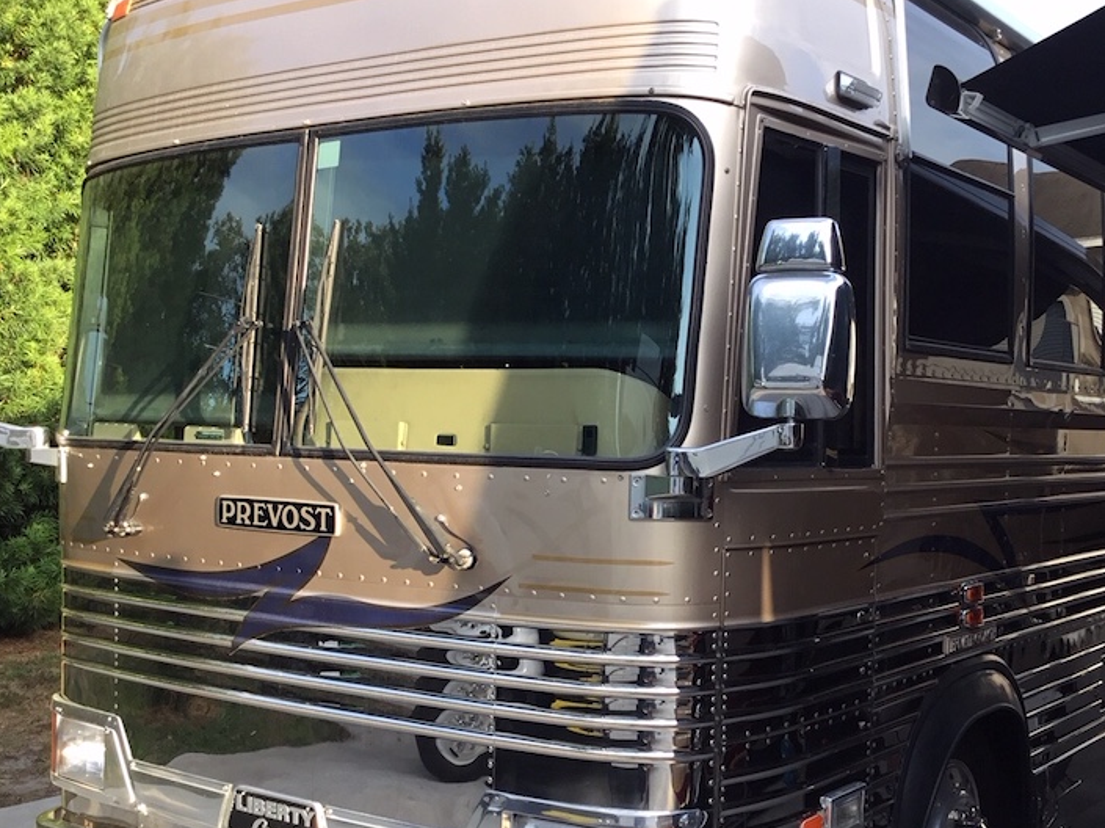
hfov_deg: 42.8
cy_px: 508
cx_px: 641
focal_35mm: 44
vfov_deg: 32.7
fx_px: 1404
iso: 25
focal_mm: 3.3
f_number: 2.4
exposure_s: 1/120
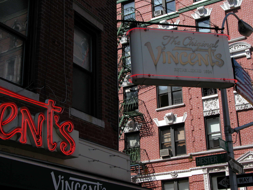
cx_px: 126
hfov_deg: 31.2
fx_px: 453
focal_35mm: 62
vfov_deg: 23.7
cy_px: 95
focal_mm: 15.7
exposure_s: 1/326
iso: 100
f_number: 6.4
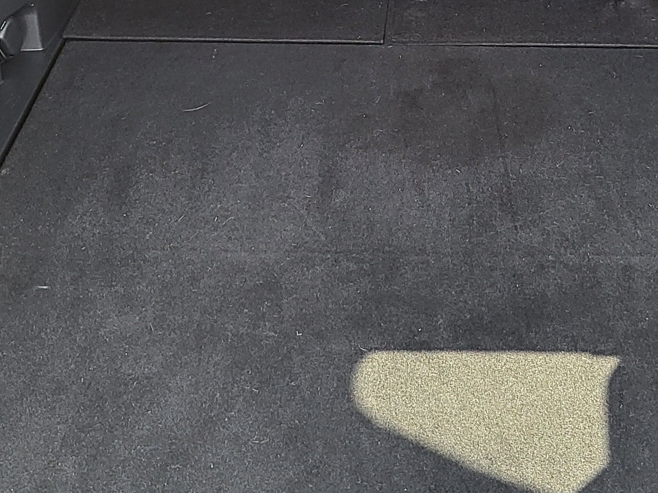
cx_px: 499
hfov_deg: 25.3
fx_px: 1445
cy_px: 54
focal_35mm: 76
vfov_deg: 19.1
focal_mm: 5.4
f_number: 1.8
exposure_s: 1/120
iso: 125
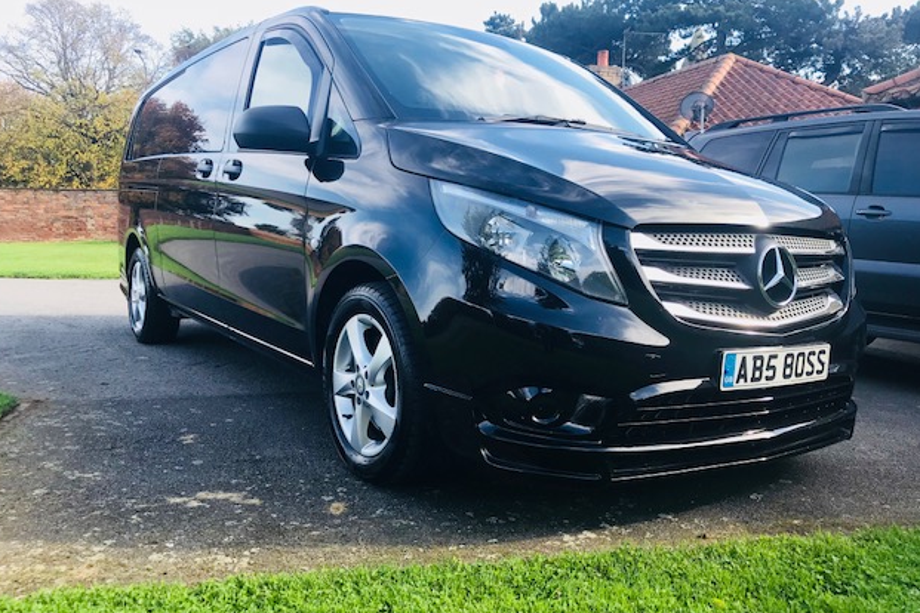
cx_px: 452
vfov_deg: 43.6
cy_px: 327
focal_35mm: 30
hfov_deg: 61.9
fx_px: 767
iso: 20
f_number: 1.8
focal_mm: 3.99
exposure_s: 1/413
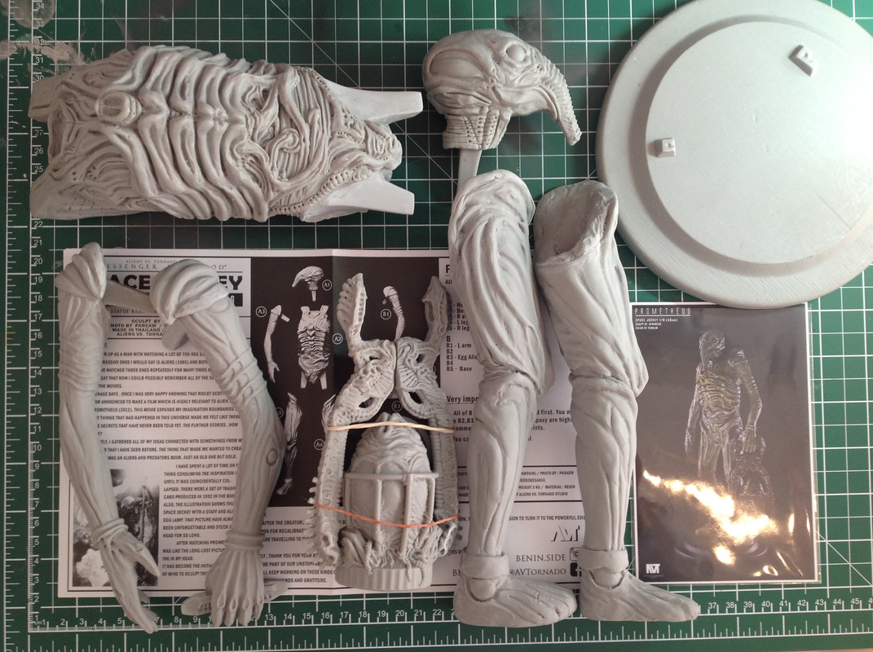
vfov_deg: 40.6
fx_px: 881
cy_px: 326
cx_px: 436
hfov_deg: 52.7
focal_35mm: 35
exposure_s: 1/20
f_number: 2.4
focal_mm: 4.28
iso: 50
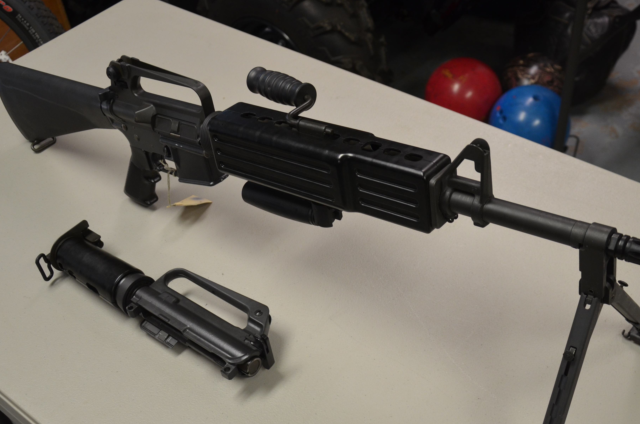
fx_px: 798
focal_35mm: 45
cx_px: 353
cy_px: 263
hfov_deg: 43.6
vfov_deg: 29.6
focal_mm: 22
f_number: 4
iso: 560
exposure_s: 1/60
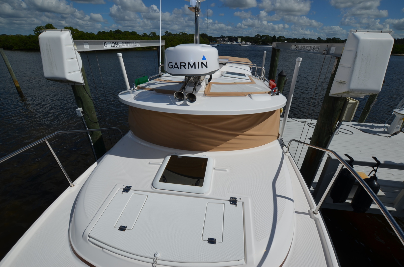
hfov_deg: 100.5
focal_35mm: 15
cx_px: 202
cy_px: 134
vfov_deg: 77.1
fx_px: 168
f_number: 11
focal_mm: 10
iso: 100
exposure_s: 1/500
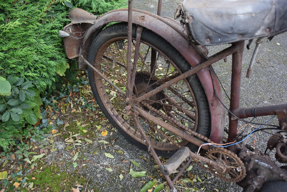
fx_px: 215
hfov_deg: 67.3
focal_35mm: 27
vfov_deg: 48.0
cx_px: 144
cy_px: 96
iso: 400
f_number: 3.5
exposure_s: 1/250
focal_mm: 10
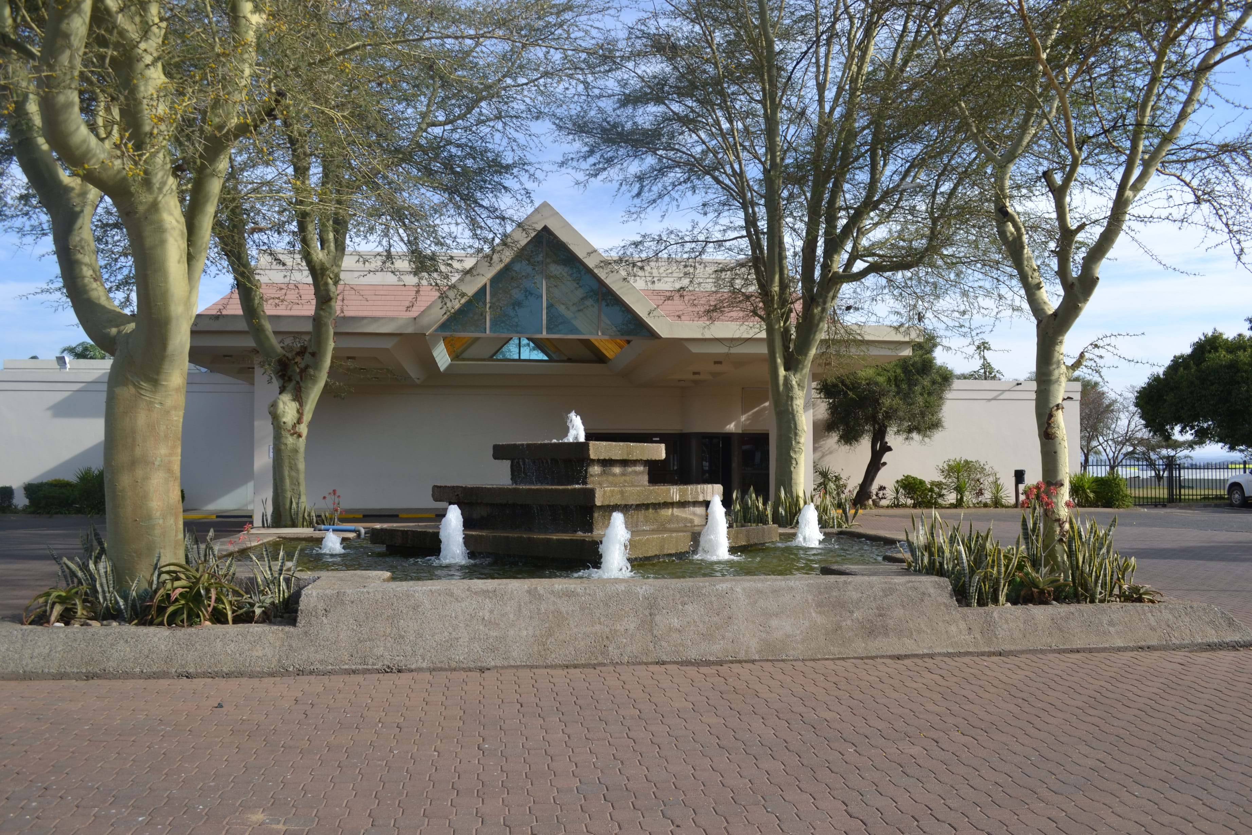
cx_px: 626
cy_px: 418
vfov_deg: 47.9
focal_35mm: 27
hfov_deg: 67.4
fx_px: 939
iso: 100
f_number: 7.1
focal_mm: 18
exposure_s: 1/200
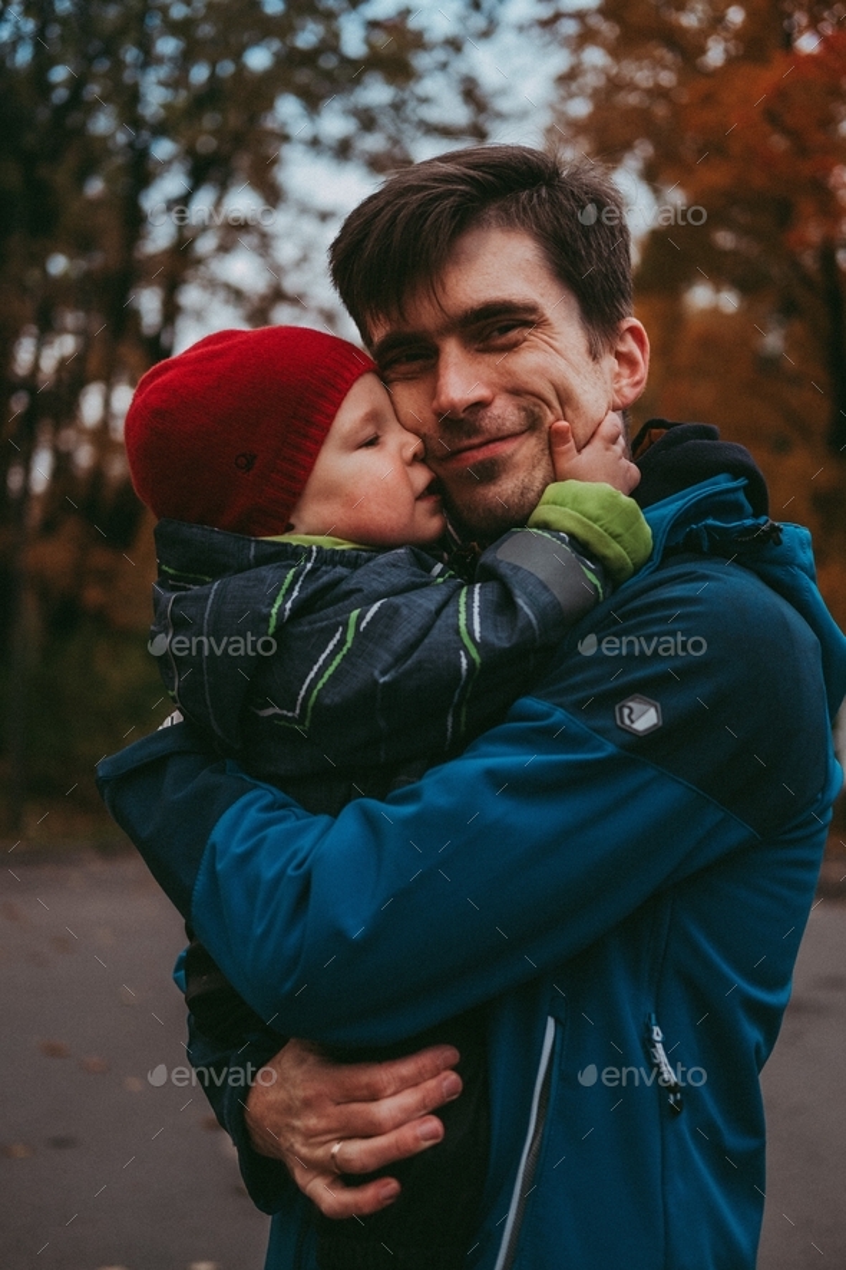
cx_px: 423
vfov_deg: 37.5
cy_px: 635
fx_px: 1868
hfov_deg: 25.5
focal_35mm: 53
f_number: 2
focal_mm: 35
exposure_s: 1/500
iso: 500
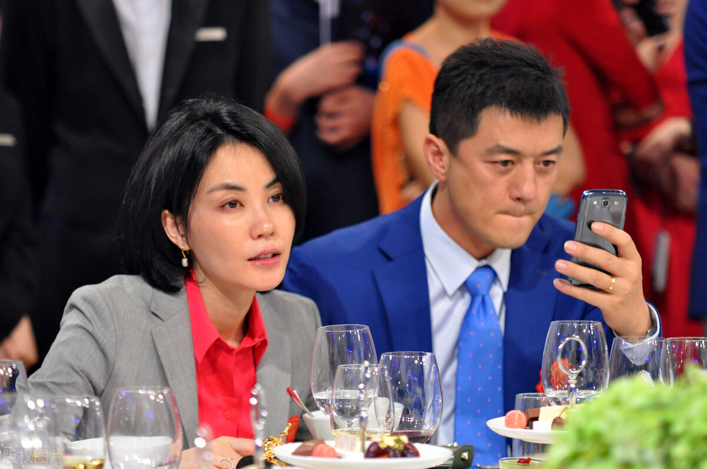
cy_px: 234
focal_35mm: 195
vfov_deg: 7.0
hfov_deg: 10.6
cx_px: 354
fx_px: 3825
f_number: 3.5
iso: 1000
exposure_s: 1/200
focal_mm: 130
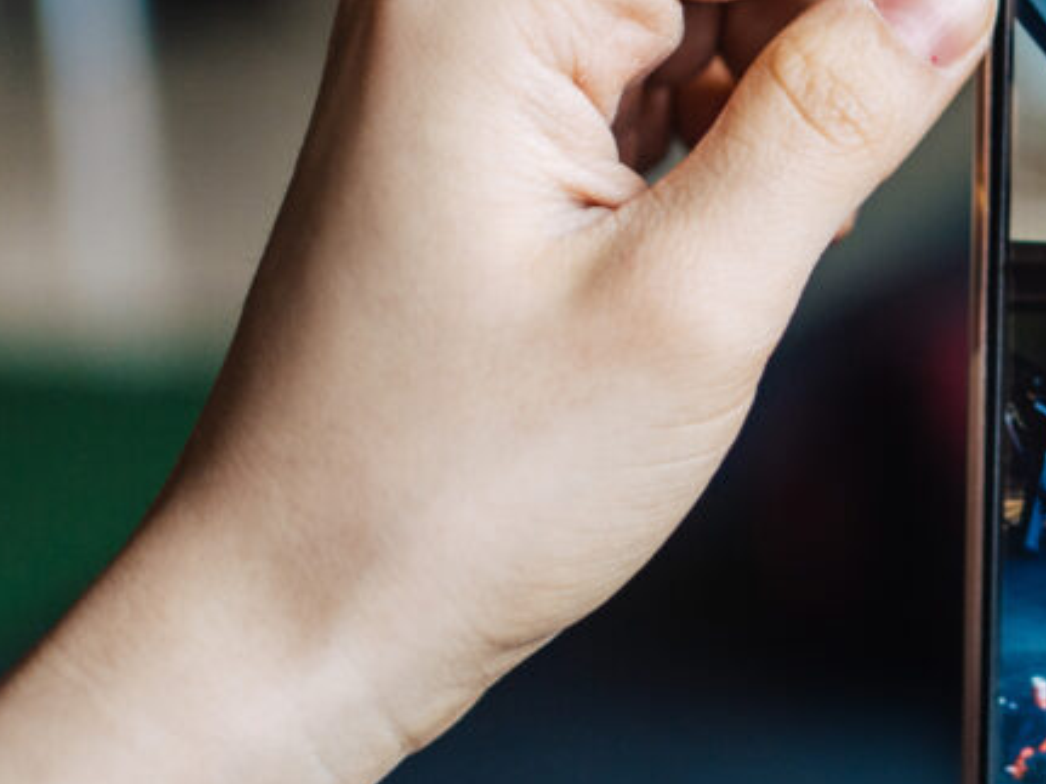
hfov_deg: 14.9
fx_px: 3625
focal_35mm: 120
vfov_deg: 12.3
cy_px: 153
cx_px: 1679
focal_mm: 35
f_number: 2
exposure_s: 1/160
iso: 250
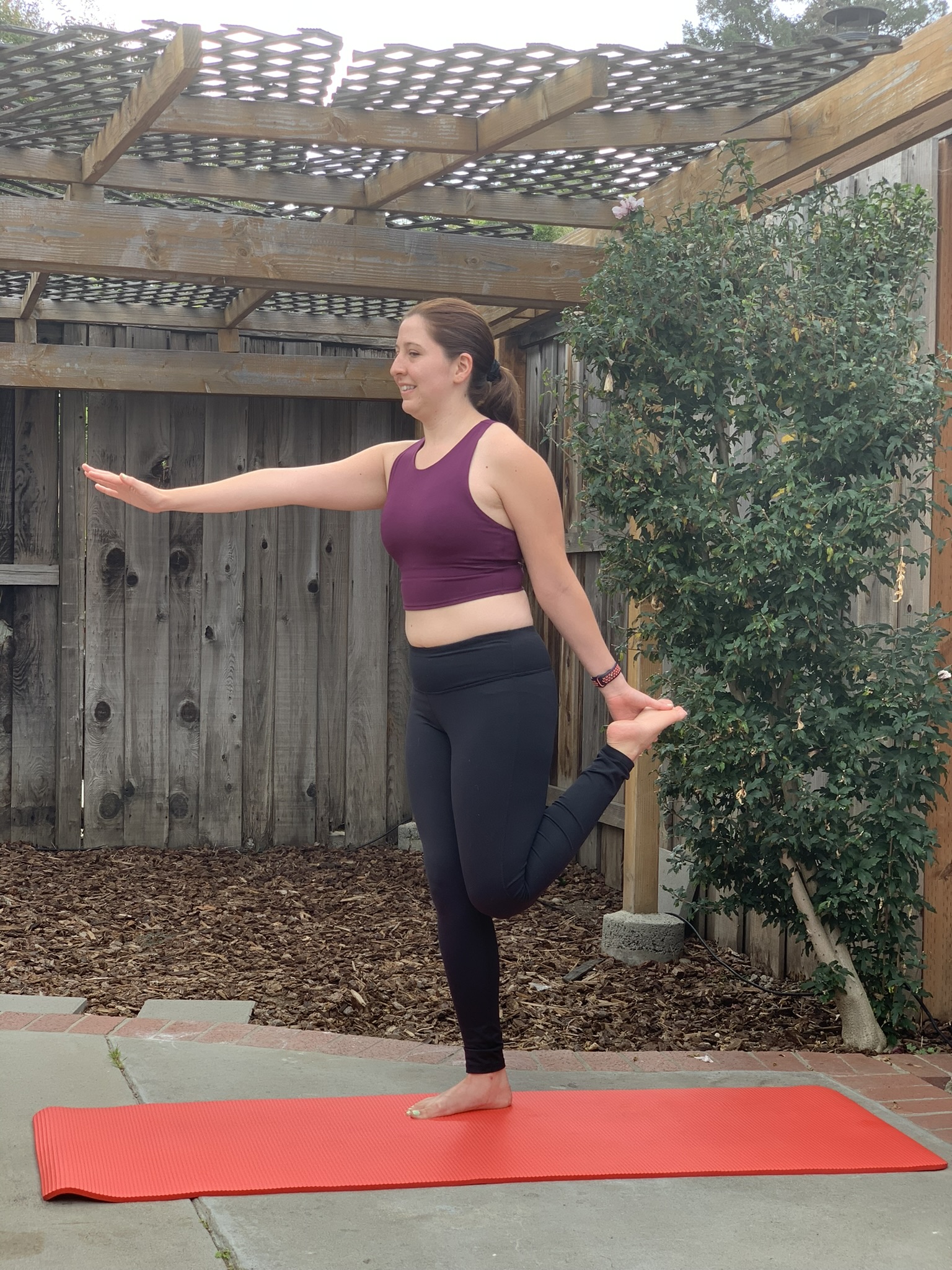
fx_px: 1907
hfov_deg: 28.0
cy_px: 635
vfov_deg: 36.8
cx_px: 476
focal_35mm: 52
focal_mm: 6
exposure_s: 1/128
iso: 16
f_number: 2.4
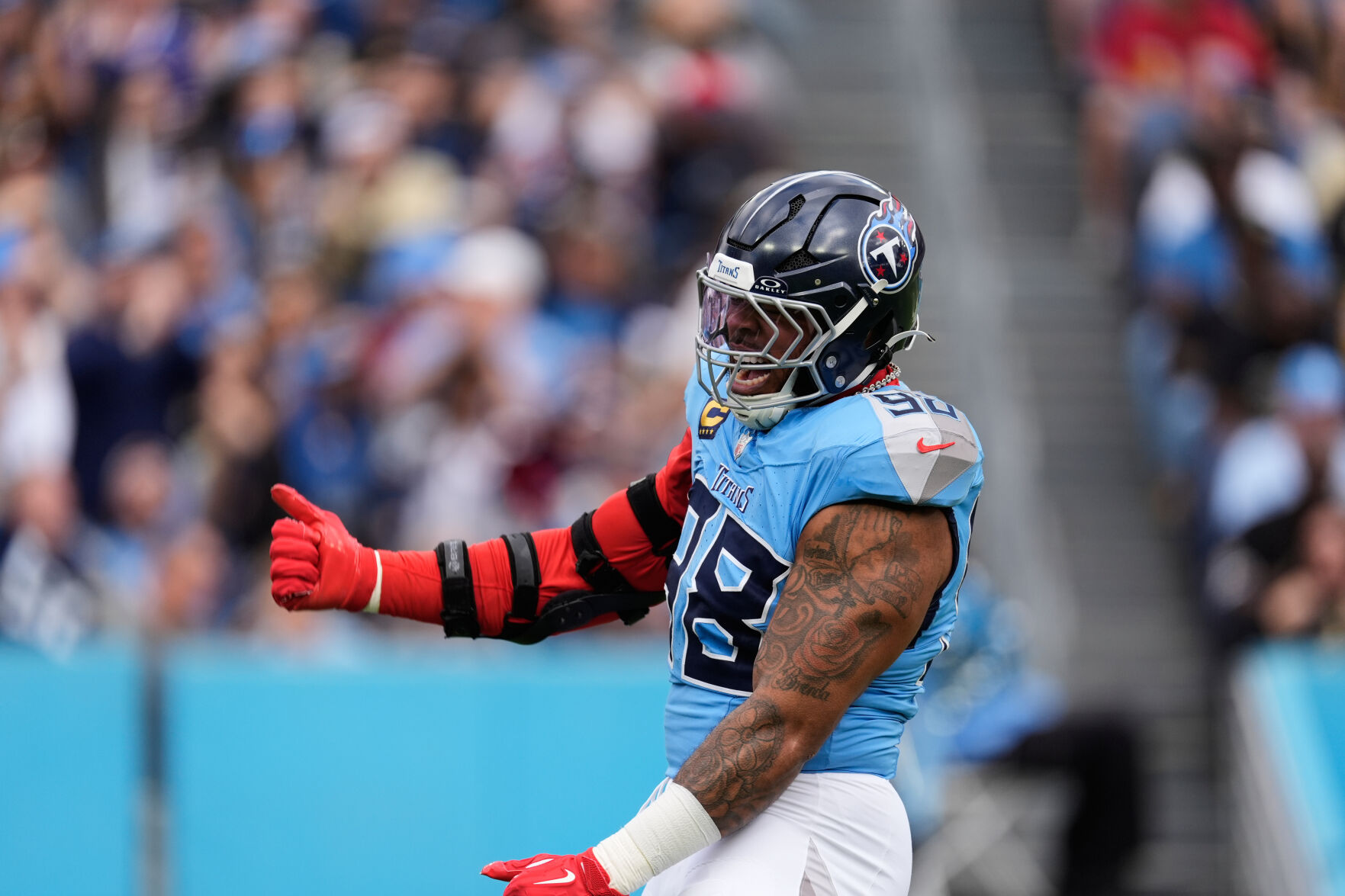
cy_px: 448
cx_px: 672
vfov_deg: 2.3
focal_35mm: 600
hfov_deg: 3.4
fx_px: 22413
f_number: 4
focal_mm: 600
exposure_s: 1/2000
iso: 640
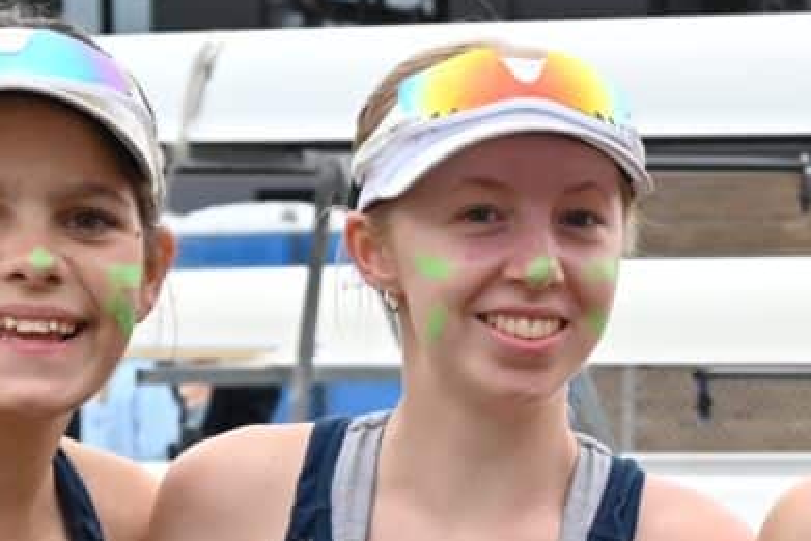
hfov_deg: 12.4
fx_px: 3597
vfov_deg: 8.5
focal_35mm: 160
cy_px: 712
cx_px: 1079
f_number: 5.6
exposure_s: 1/250
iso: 200
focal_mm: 30.5
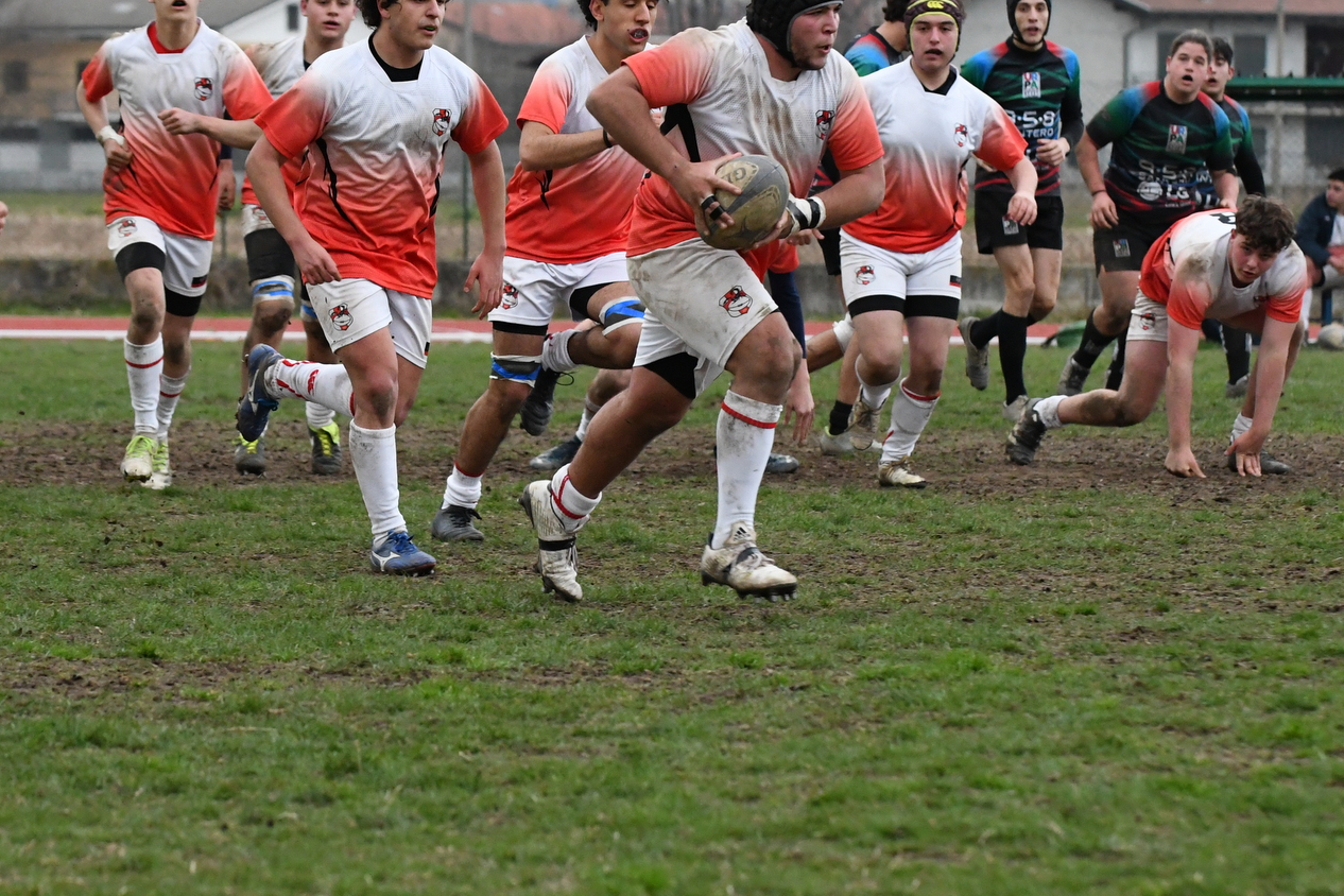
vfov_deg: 6.2
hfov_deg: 9.4
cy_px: 347
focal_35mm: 220
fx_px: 8213
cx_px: 561
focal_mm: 116
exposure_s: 1/640
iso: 3200
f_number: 4.5
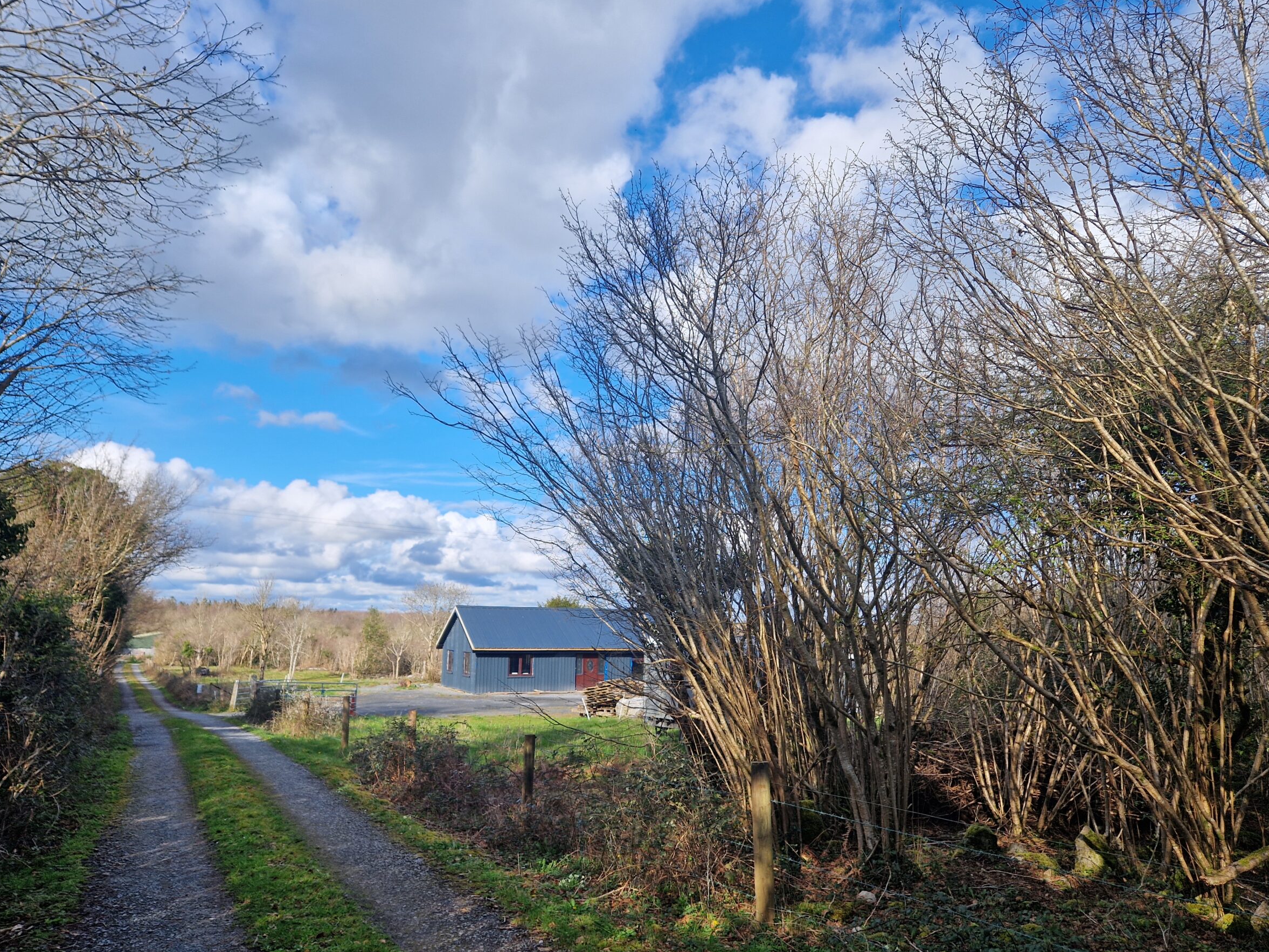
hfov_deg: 69.4
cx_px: 647
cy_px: 507
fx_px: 916
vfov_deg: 54.8
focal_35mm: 25
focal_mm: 5.4
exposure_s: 1/1124
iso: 50
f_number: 1.8
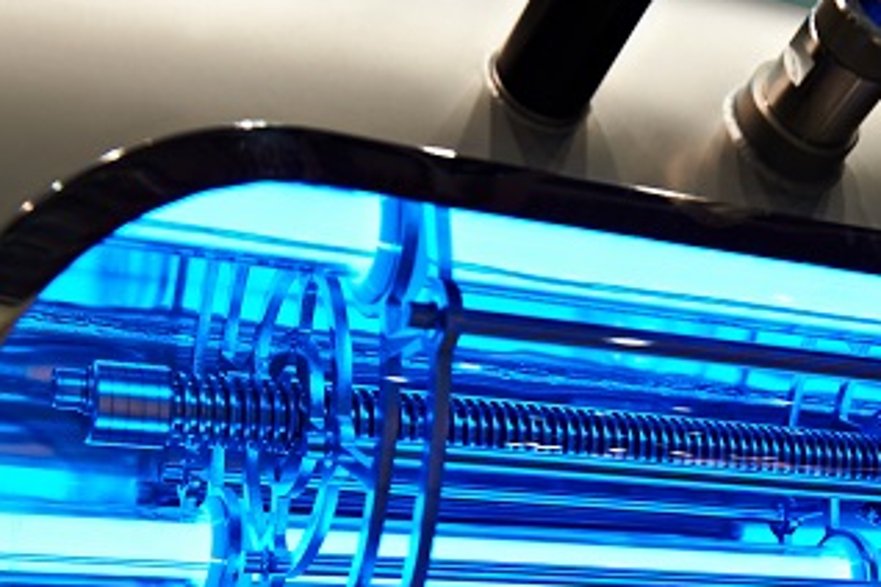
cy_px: 471
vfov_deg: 18.7
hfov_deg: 27.7
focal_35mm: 72
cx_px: 654
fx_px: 1762
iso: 200
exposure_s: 1/60
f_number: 5
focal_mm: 38
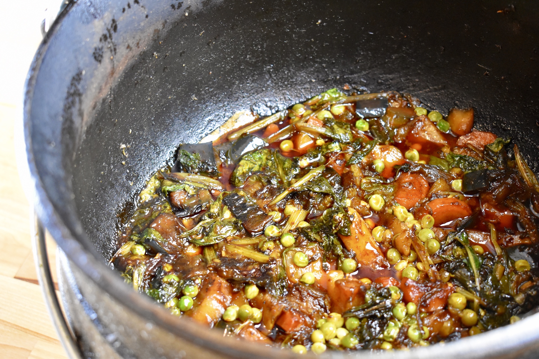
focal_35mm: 51
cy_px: 180
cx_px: 270
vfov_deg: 26.5
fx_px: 764
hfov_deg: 38.9
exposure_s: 1/50
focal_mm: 34
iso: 3200
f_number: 4.5
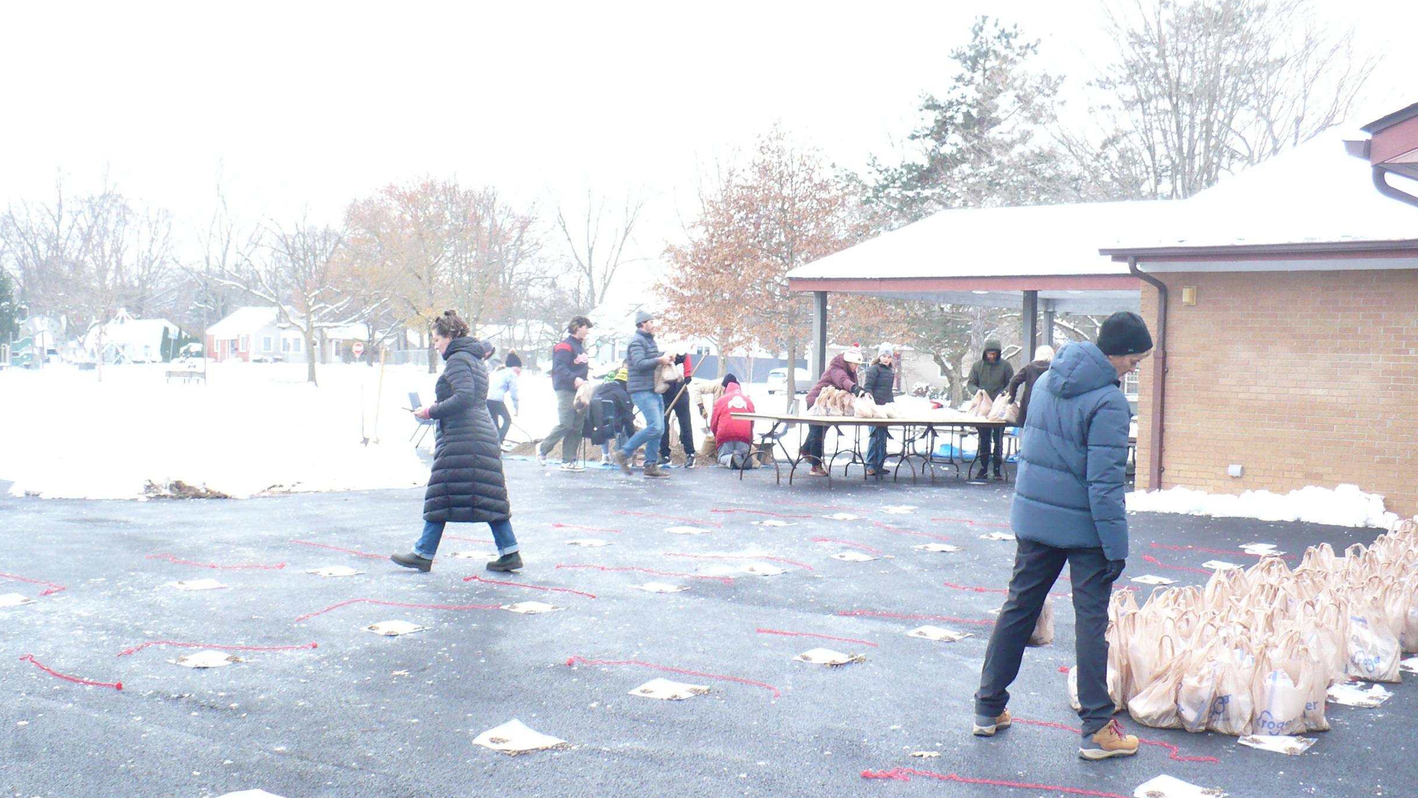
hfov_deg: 49.4
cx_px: 709
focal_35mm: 41
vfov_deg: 28.9
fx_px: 1542
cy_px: 477
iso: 200
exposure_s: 1/100
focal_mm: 6.1
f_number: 2.8
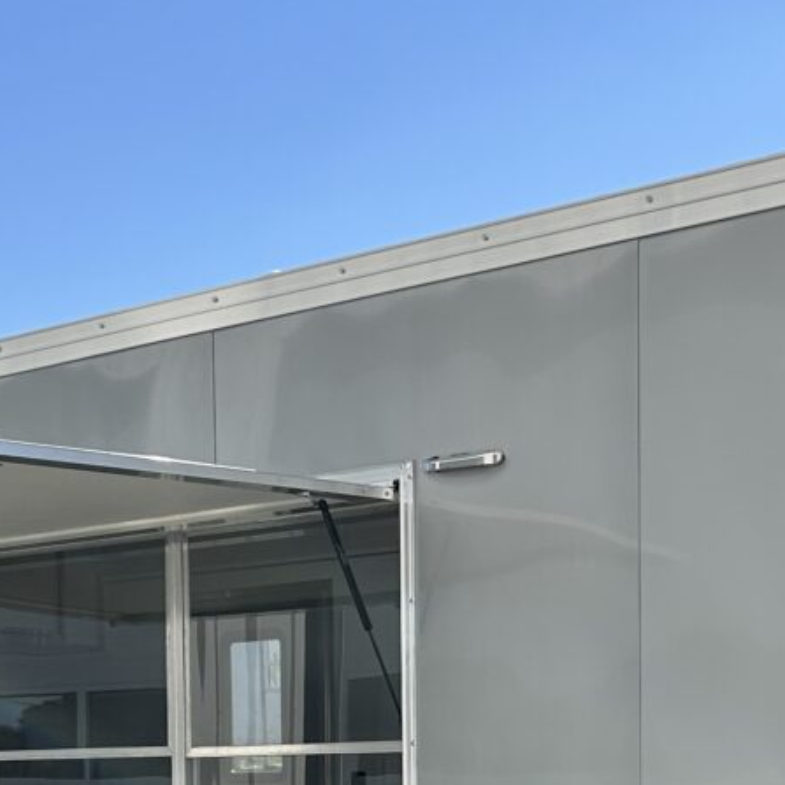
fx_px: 2027
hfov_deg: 21.9
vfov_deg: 21.2
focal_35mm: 79
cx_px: 497
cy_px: 778
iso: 50
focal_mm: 5.7
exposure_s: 1/2695
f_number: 1.5
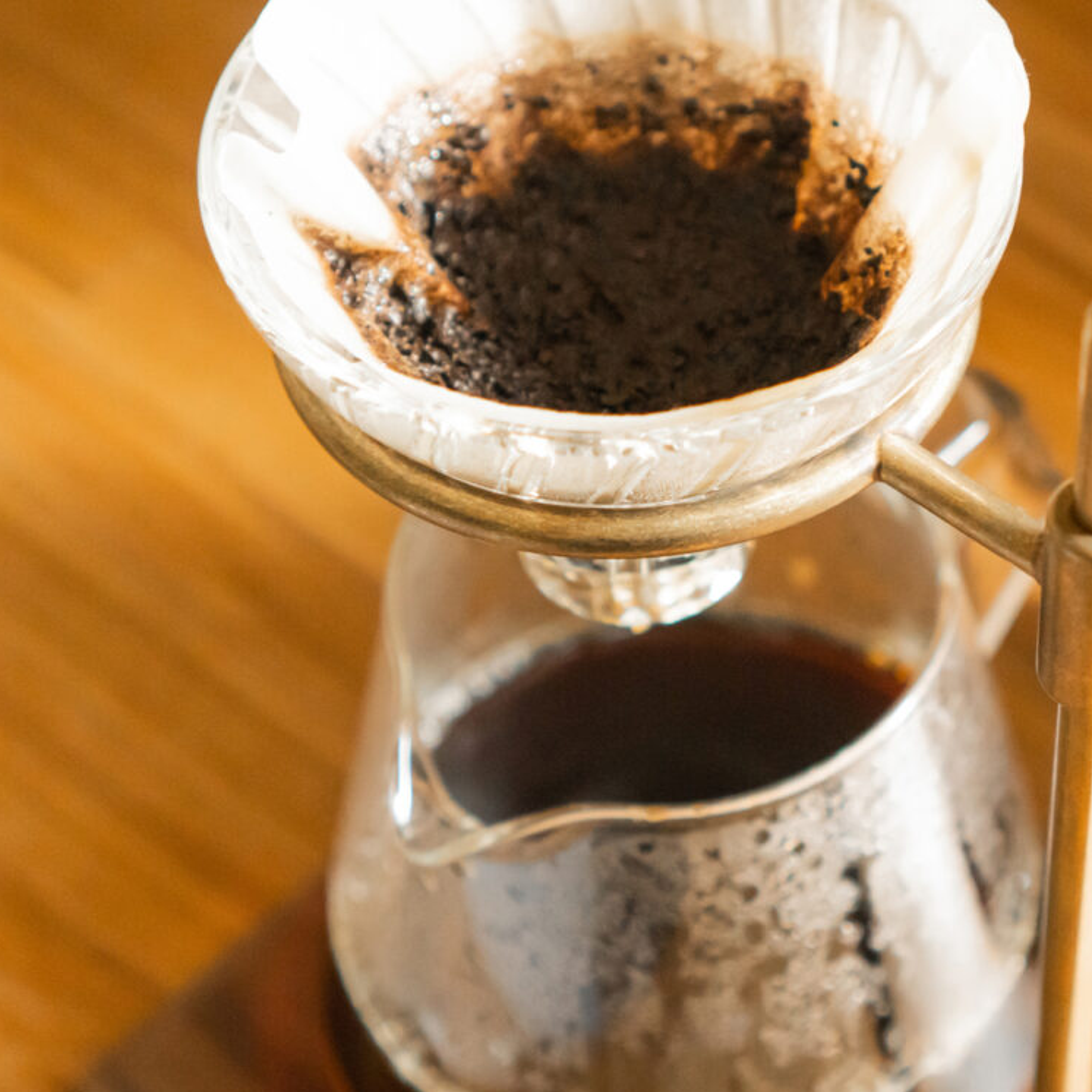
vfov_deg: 18.9
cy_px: 433
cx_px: 1023
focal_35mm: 92
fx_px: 3279
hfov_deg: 18.5
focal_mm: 35
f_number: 3.2
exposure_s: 1/60
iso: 2000
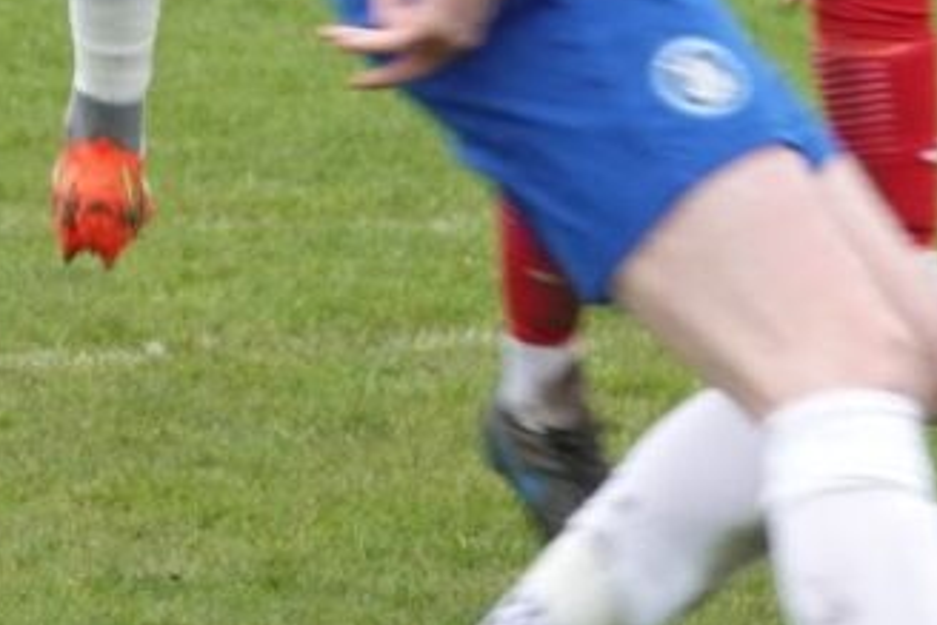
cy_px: -270
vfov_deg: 1.8
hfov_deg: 2.8
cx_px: 137
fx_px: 19398
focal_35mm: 745
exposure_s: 1/160
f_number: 4
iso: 100
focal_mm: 58.29
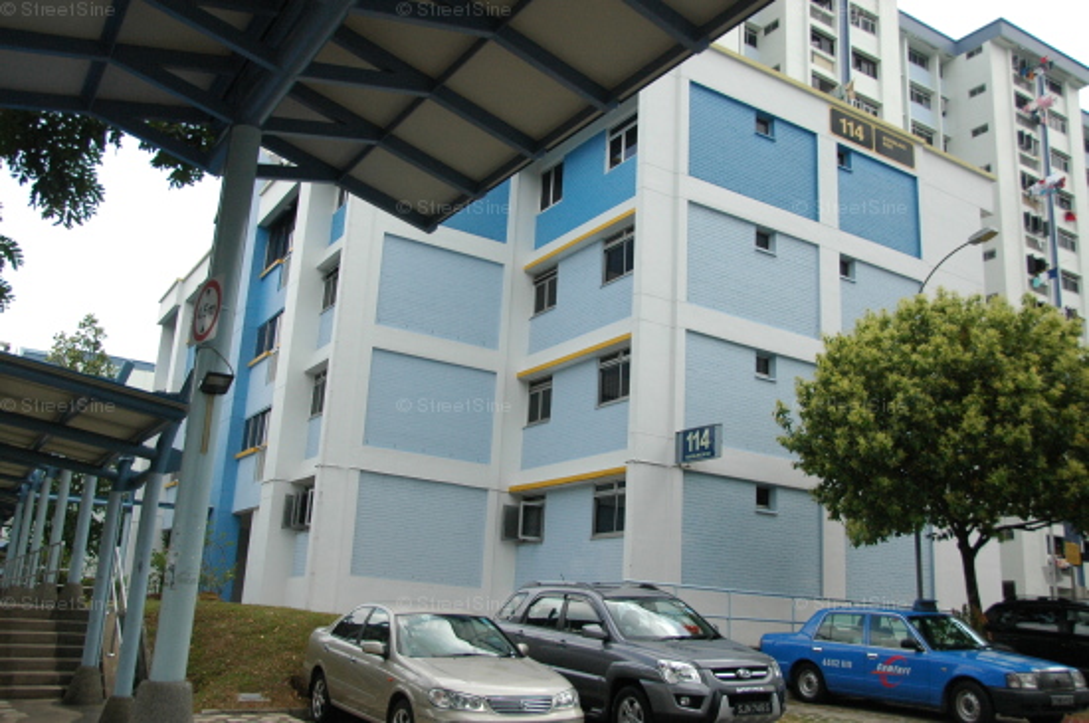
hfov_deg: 57.3
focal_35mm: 33
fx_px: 997
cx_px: 544
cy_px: 362
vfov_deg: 39.9
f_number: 4
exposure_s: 1/2000
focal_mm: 22
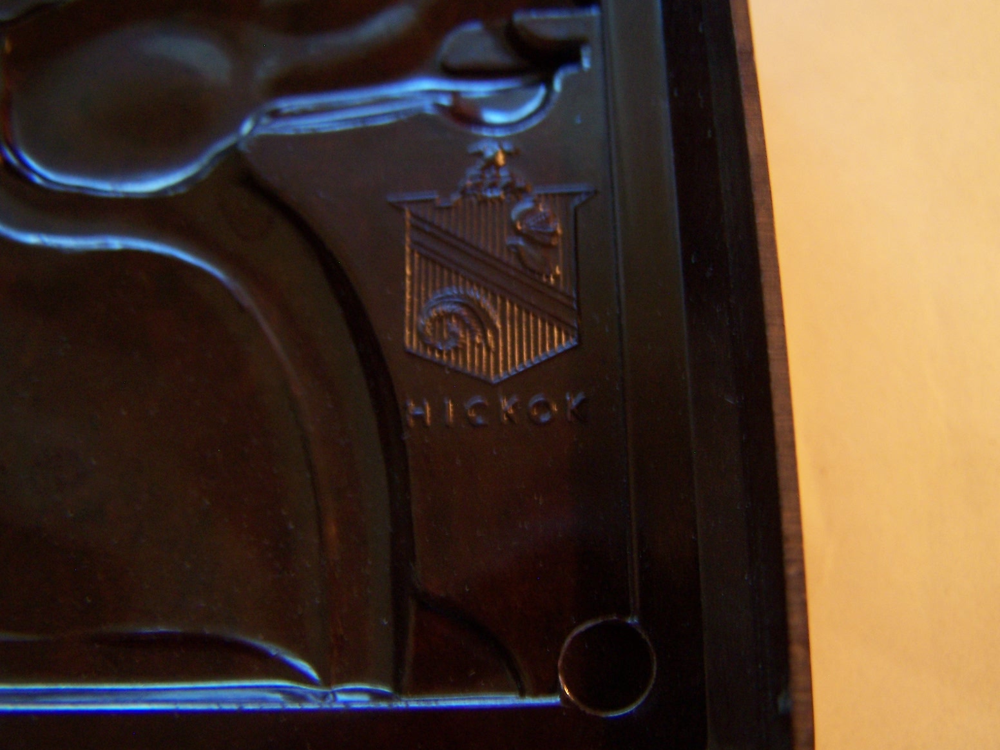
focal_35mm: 38
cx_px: 500
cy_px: 375
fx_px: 1098
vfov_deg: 37.7
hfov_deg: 49.0
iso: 140
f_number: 2.8
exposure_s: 1/8
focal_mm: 6.3
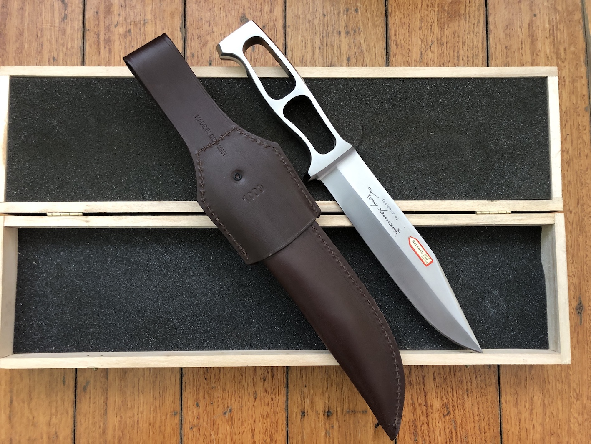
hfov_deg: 63.4
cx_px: 296
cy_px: 222
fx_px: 478
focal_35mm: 28
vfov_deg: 49.8
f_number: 1.8
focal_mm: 3.99
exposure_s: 1/15
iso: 80
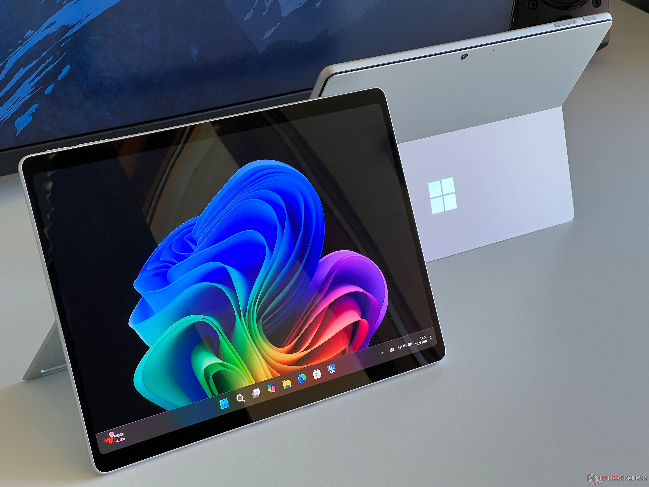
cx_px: 324
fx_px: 1444
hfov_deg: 25.3
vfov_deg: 19.1
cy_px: 244
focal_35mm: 77
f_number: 2.8
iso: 160
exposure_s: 1/99
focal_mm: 9
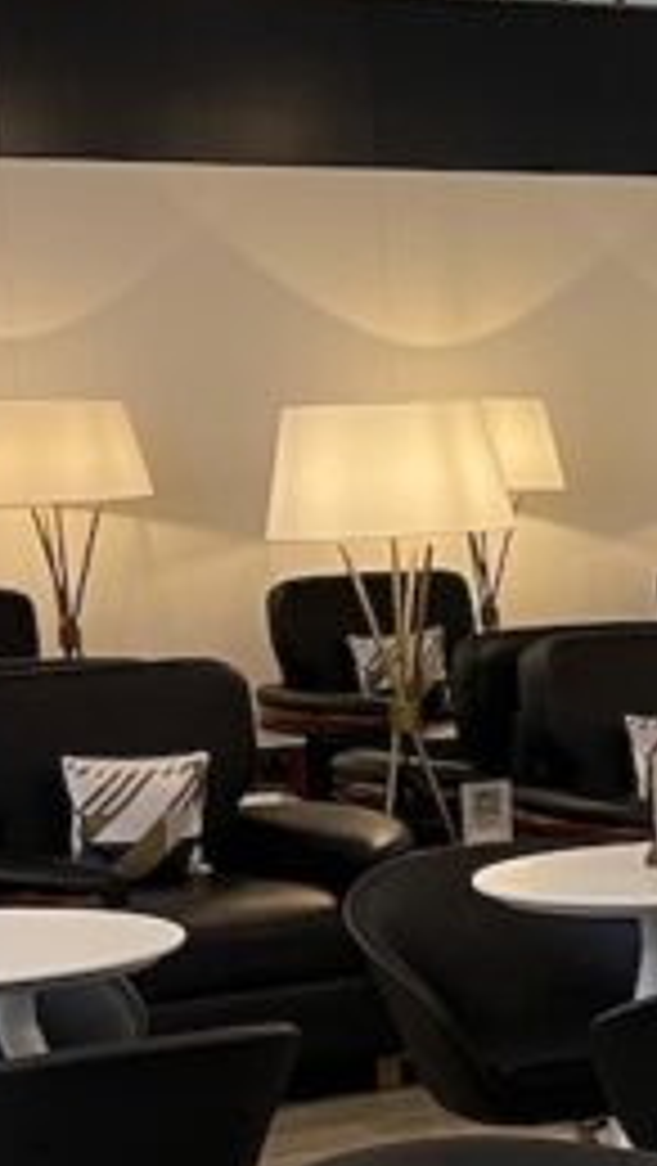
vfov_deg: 19.0
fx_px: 3463
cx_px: 1526
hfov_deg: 9.7
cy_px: 891
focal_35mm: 112
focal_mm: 5.1
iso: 250
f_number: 1.6
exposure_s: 1/50
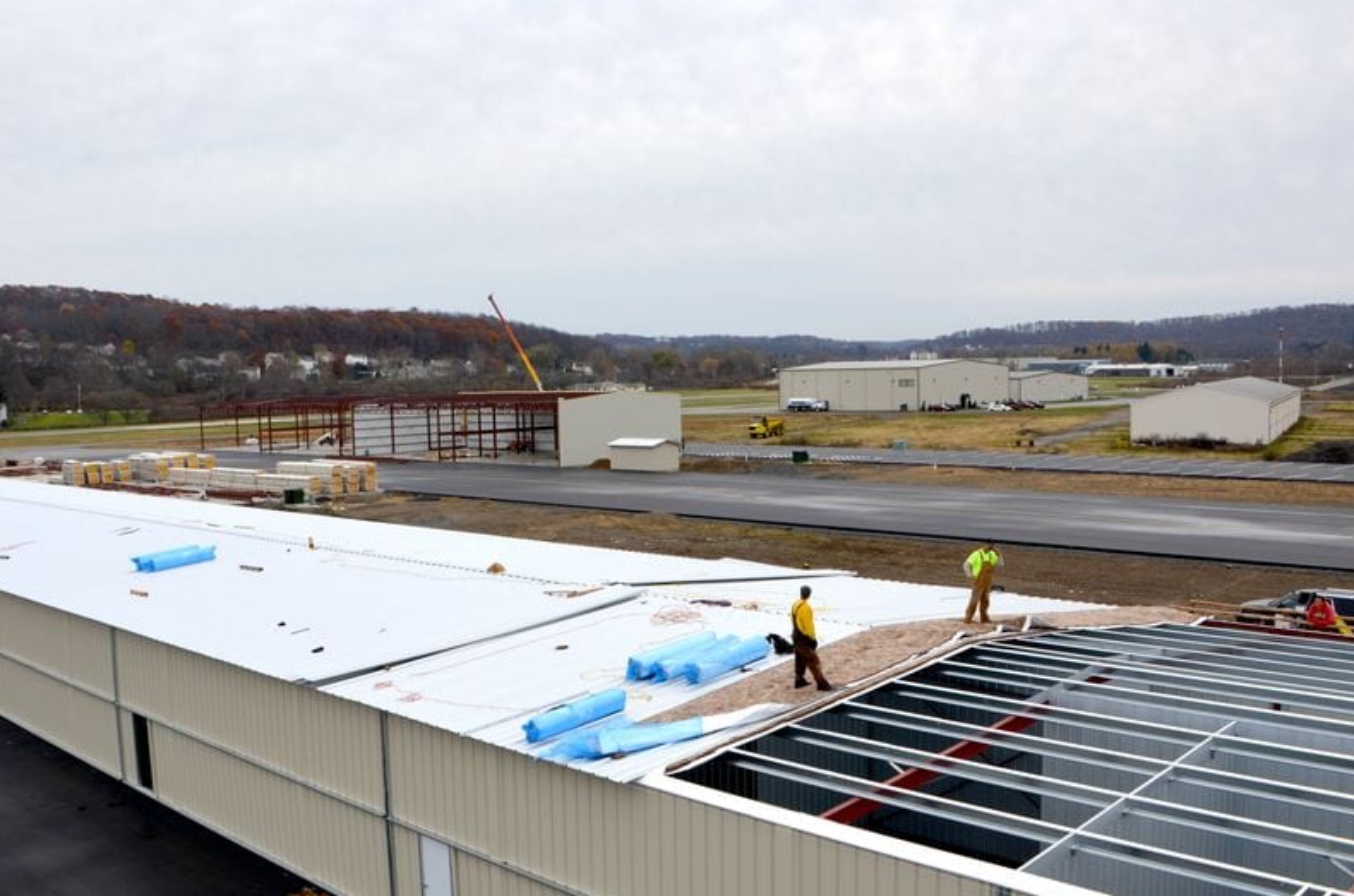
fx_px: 1313
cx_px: 567
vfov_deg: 37.6
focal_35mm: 35
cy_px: 502
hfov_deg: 54.3
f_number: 8
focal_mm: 18
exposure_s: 1/250
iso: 100
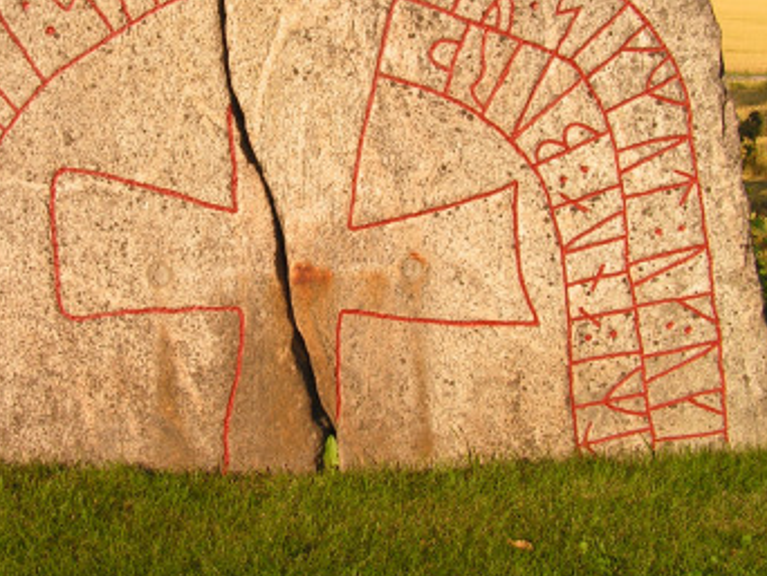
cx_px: 287
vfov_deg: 24.2
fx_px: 1330
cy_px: 147
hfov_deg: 32.0
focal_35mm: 60
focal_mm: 6.3
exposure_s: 1/200
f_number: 5.6
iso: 50
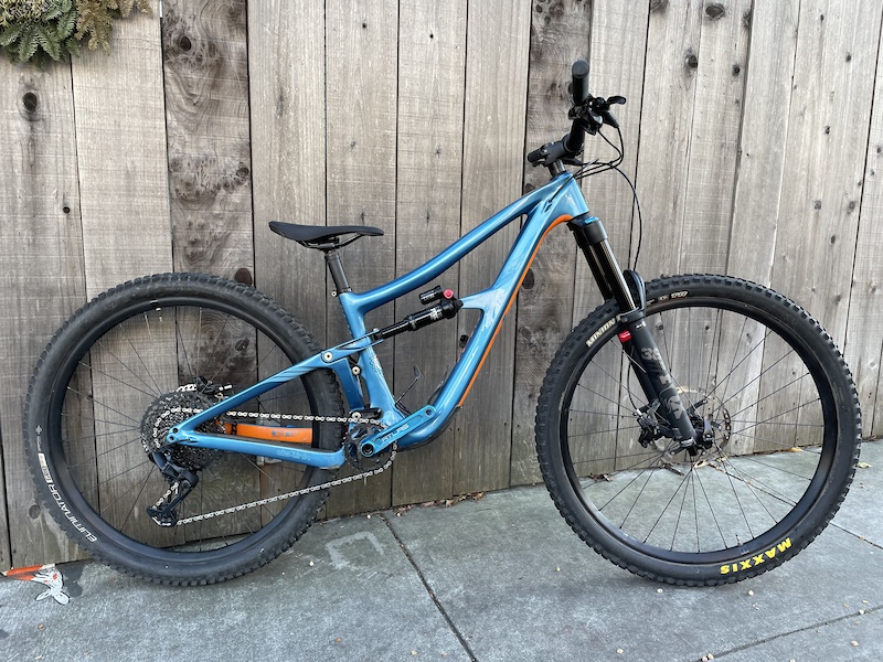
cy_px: 331
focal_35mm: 26
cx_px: 442
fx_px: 663
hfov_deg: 67.3
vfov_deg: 53.1
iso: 64
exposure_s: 1/121
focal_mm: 4.2
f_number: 1.6
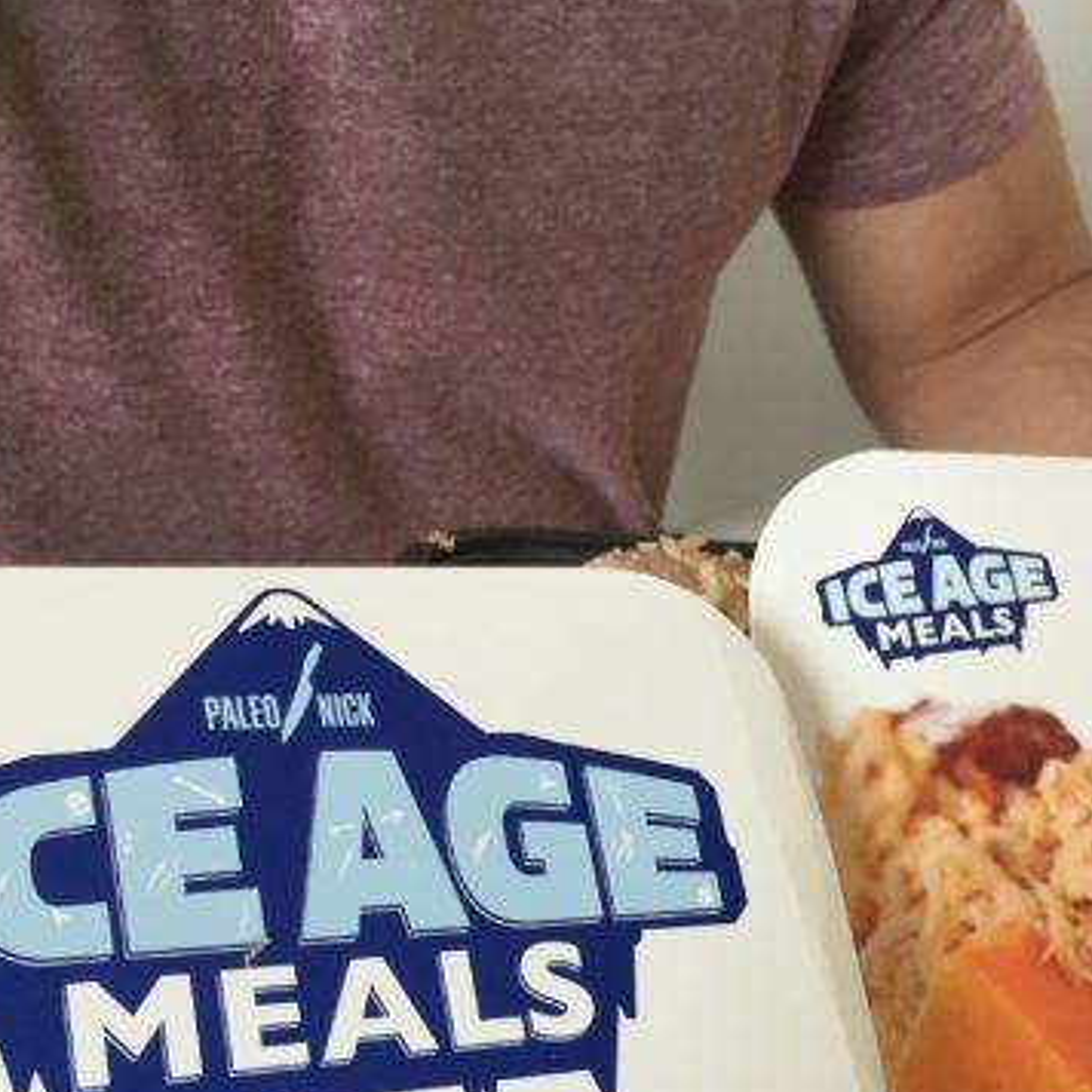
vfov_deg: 31.2
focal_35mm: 54
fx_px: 1927
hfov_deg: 31.6
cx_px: 626
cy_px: 799
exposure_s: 1/30
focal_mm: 4.15
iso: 32
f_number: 2.2
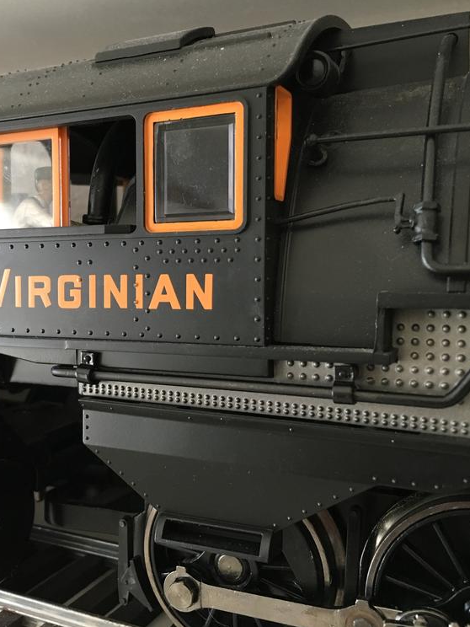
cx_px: 129
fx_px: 706
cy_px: 314
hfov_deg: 36.1
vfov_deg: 47.9
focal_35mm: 39
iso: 100
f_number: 2.2
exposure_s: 1/30
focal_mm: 4.15
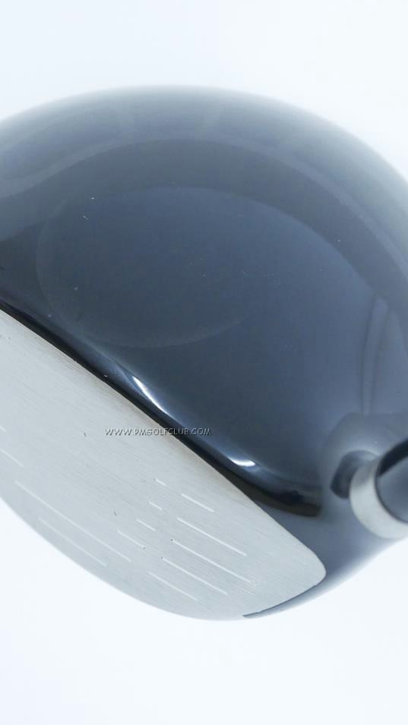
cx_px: 158
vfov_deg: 29.0
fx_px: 1404
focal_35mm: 73
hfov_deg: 16.5
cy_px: 363
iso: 1600
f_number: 4.5
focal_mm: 25
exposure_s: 1/60
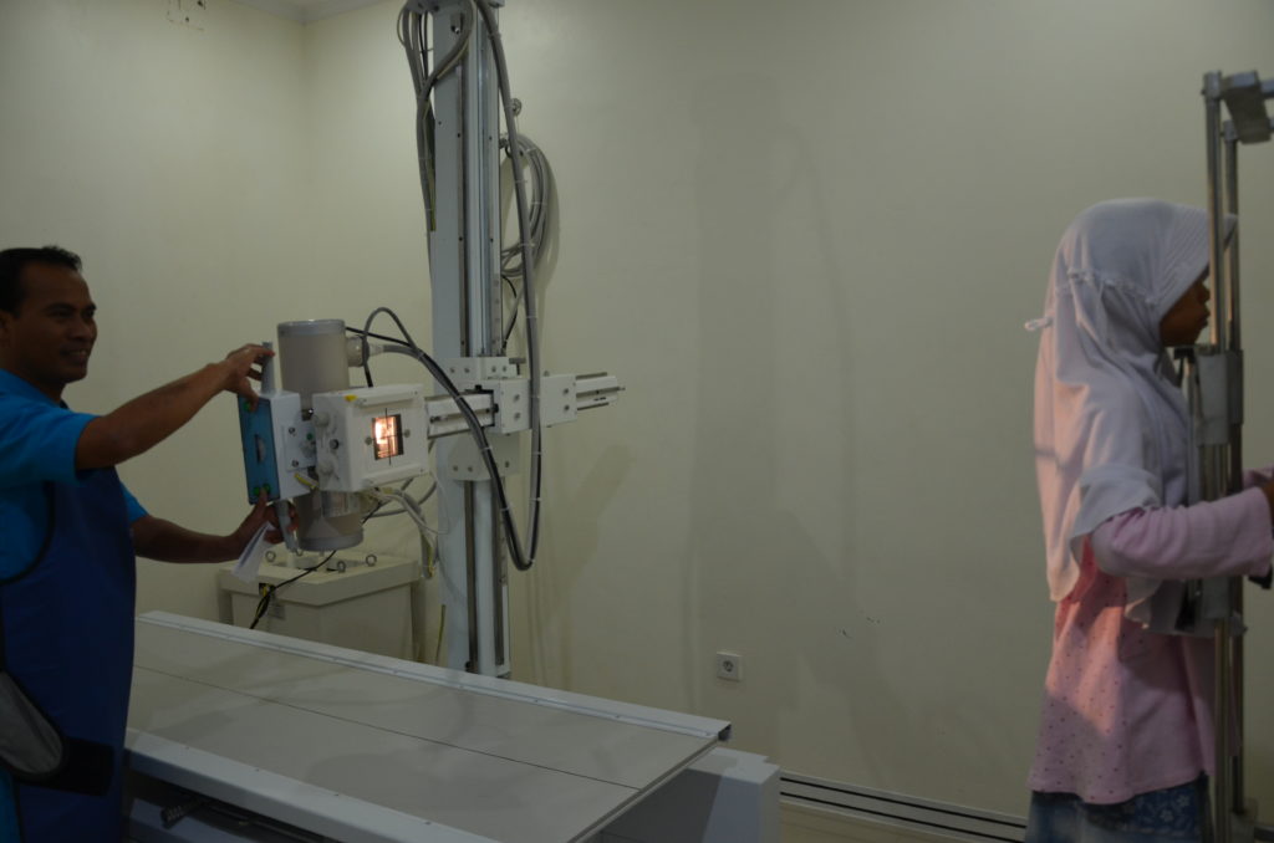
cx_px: 637
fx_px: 953
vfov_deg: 47.7
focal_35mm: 27
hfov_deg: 67.5
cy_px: 422
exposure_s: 1/50
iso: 500
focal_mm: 18
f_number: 3.5
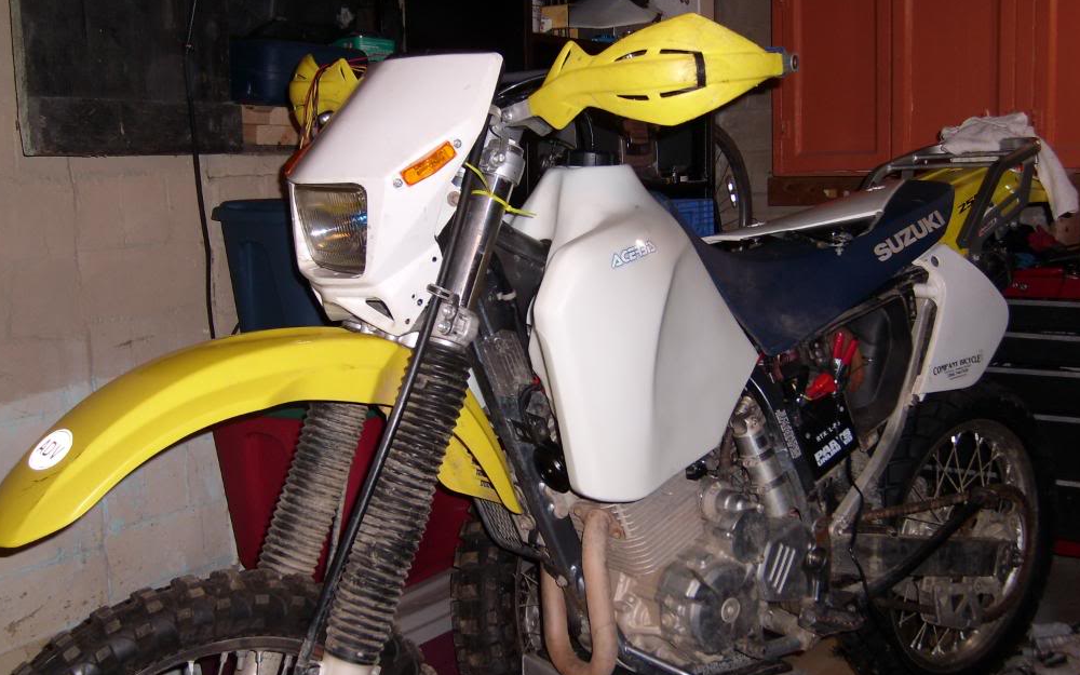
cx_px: 540
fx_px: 1118
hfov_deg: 51.5
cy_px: 357
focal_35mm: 38
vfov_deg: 33.6
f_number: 2.8
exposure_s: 1/30
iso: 50
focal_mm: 5.8
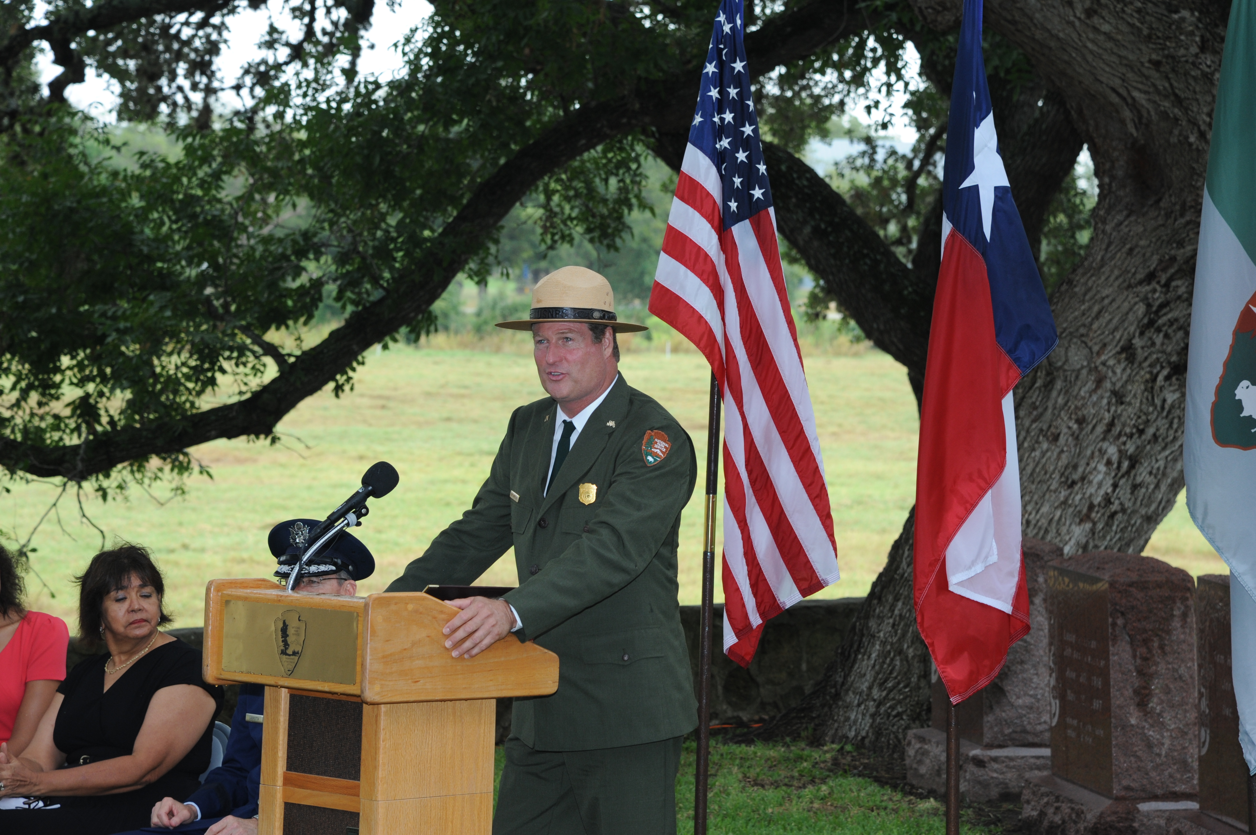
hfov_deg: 17.1
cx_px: 628
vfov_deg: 11.4
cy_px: 418
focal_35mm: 120
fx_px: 4184
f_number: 8
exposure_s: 1/250
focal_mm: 120
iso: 800
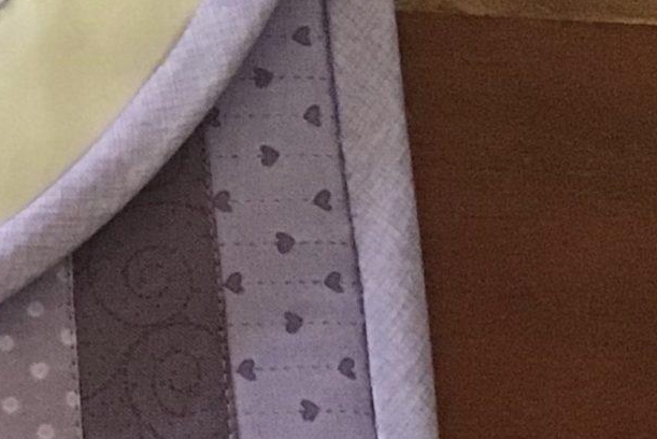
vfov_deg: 10.2
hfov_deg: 13.5
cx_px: -565
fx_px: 2465
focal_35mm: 135
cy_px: 225
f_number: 2.4
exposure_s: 1/17
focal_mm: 3.3
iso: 250
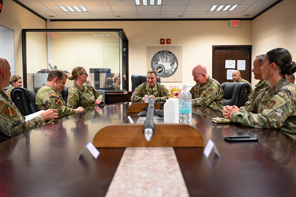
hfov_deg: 54.4
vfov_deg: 37.9
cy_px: 98
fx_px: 288
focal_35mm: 35
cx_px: 148
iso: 3200
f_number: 3.5
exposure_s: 1/160
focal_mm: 35
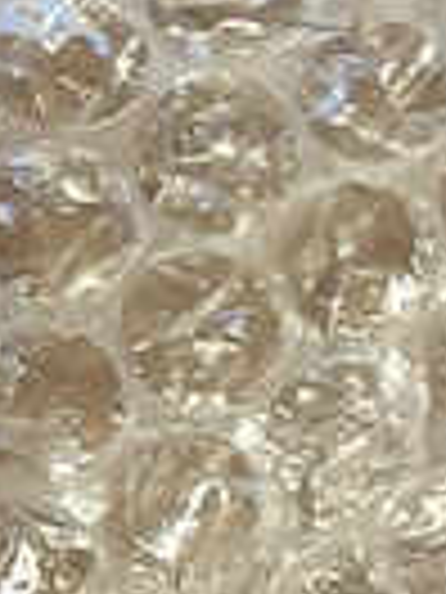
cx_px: -761
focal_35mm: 176
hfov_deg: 7.6
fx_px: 3023
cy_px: 418
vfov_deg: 11.2
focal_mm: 4.15
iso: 64
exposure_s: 1/30
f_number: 2.2
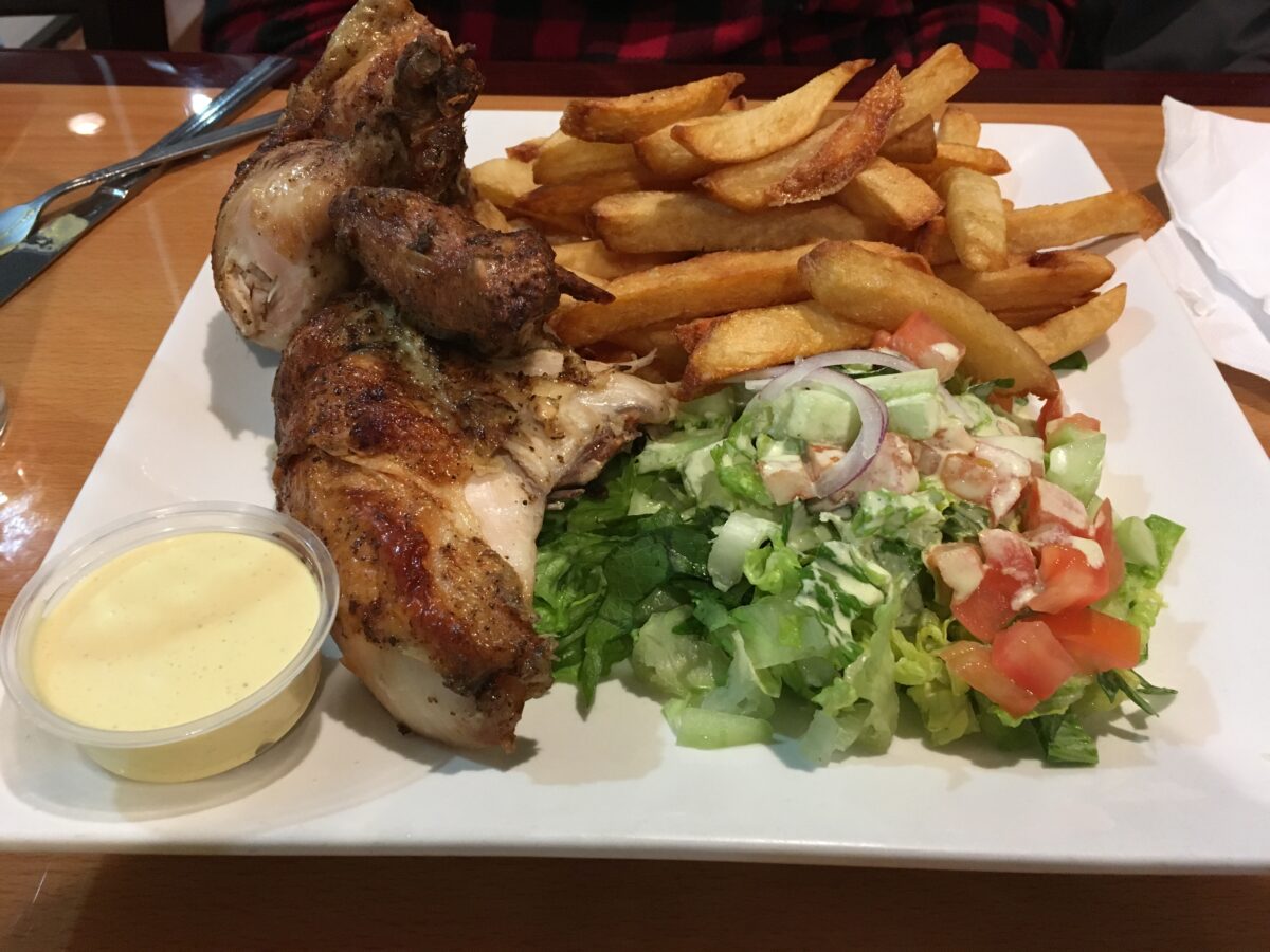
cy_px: 476
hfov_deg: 61.7
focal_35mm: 29
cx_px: 635
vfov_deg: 48.2
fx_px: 1064
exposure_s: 1/30
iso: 160
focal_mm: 4.15
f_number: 2.2
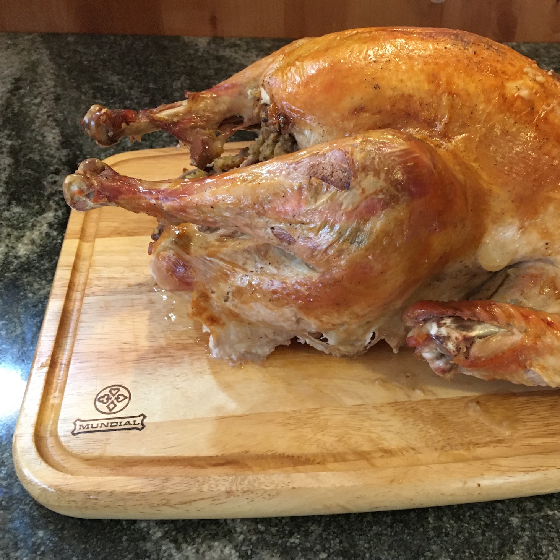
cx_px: 350
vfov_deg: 47.2
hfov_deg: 46.8
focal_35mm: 35
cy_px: 284
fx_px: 641
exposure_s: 1/30
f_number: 2.2
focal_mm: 4.15
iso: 200
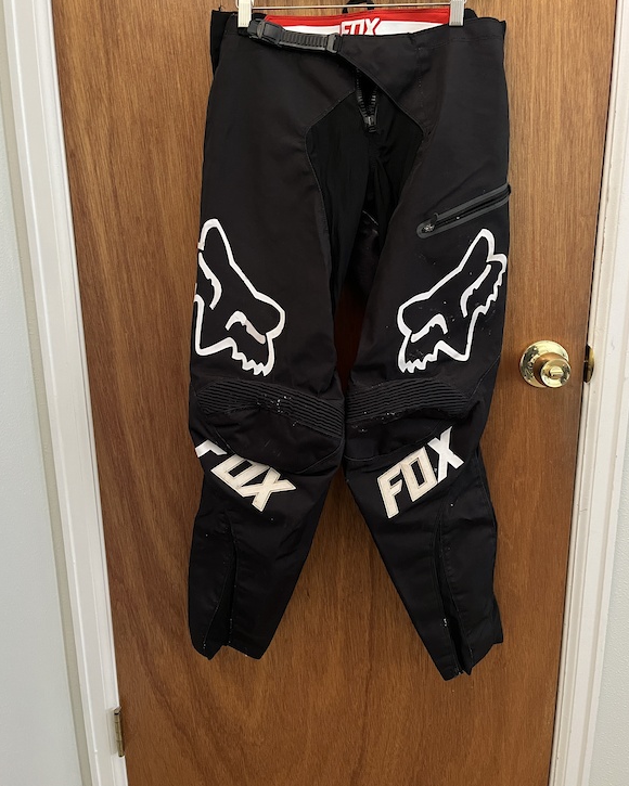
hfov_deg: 51.5
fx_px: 652
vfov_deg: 62.2
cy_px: 369
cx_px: 323
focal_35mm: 28
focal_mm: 5.1
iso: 640
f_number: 1.6
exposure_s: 1/30
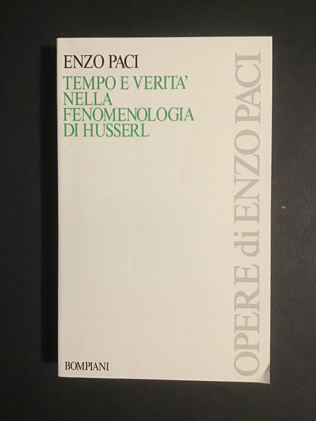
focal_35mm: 31
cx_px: 158
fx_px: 377
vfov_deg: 58.4
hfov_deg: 45.4
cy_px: 210
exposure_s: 1/17
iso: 200
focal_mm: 3.3
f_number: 2.4
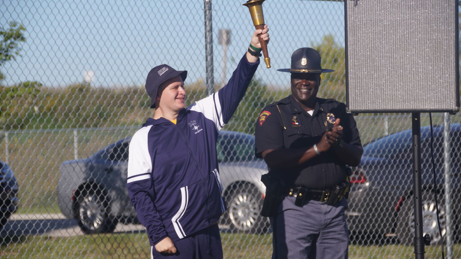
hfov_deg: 10.2
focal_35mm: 212
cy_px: 114
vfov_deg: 5.7
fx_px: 2591
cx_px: 230
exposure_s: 1/320
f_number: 7.1
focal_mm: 135
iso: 100
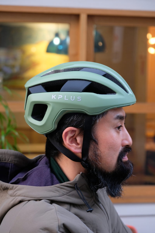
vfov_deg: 24.5
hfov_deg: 16.5
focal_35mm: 83
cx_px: 78
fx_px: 536
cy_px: 116
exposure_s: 1/56
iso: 800
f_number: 4
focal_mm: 55
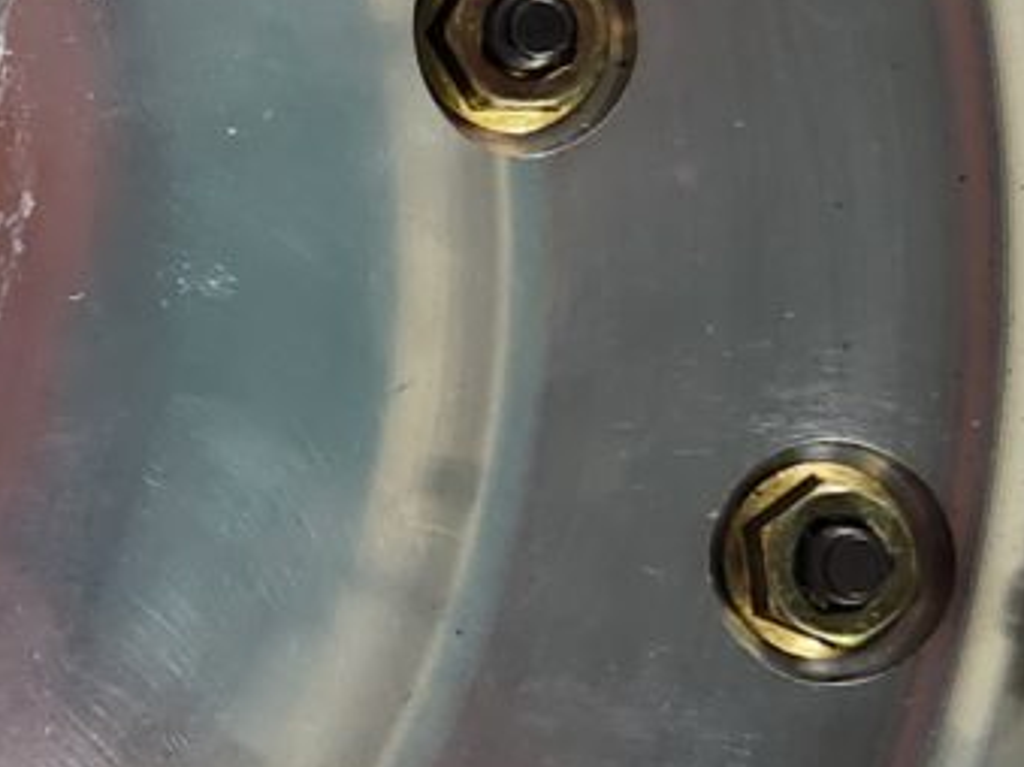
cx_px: -631
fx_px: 4110
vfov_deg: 10.6
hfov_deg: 13.2
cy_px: 199
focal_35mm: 139
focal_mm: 5.4
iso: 125
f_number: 1.8
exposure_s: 1/180
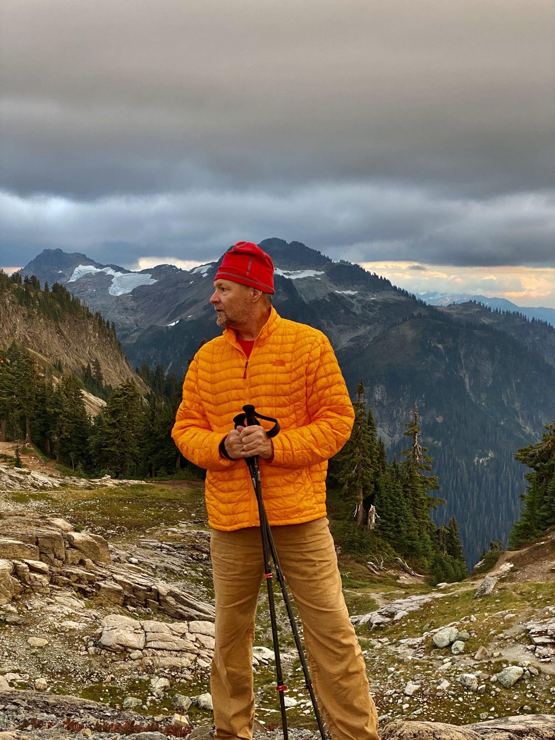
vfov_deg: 36.8
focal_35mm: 52
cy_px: 370
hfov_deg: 28.0
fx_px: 1112
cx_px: 278
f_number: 2
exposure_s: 1/121
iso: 80
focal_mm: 6
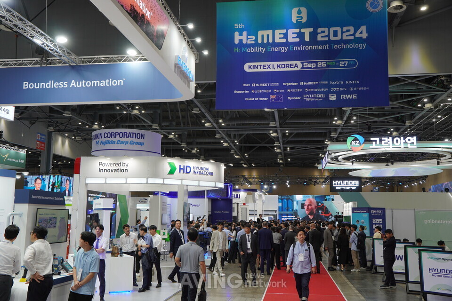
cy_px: 150
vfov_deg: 35.5
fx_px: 471
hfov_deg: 51.3
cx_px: 226
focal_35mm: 38
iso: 160
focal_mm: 25
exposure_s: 1/60
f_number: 4
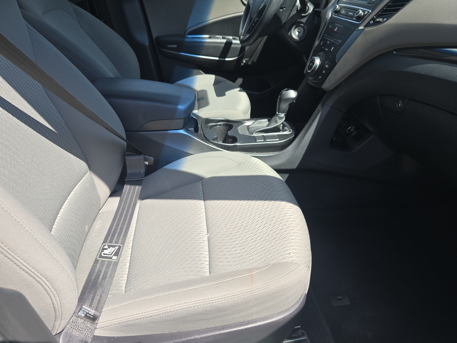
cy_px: 172
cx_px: 228
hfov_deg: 73.9
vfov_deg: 58.9
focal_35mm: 23
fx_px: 304
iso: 12
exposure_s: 1/205
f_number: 1.7
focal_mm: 6.3
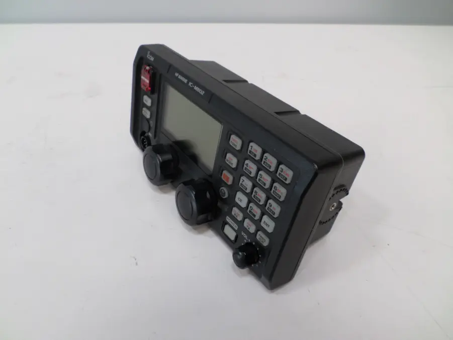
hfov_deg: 69.4
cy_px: 170
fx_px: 327
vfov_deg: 54.9
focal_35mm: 25
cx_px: 226
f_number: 2.5
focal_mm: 4.5
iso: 80
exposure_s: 1/45
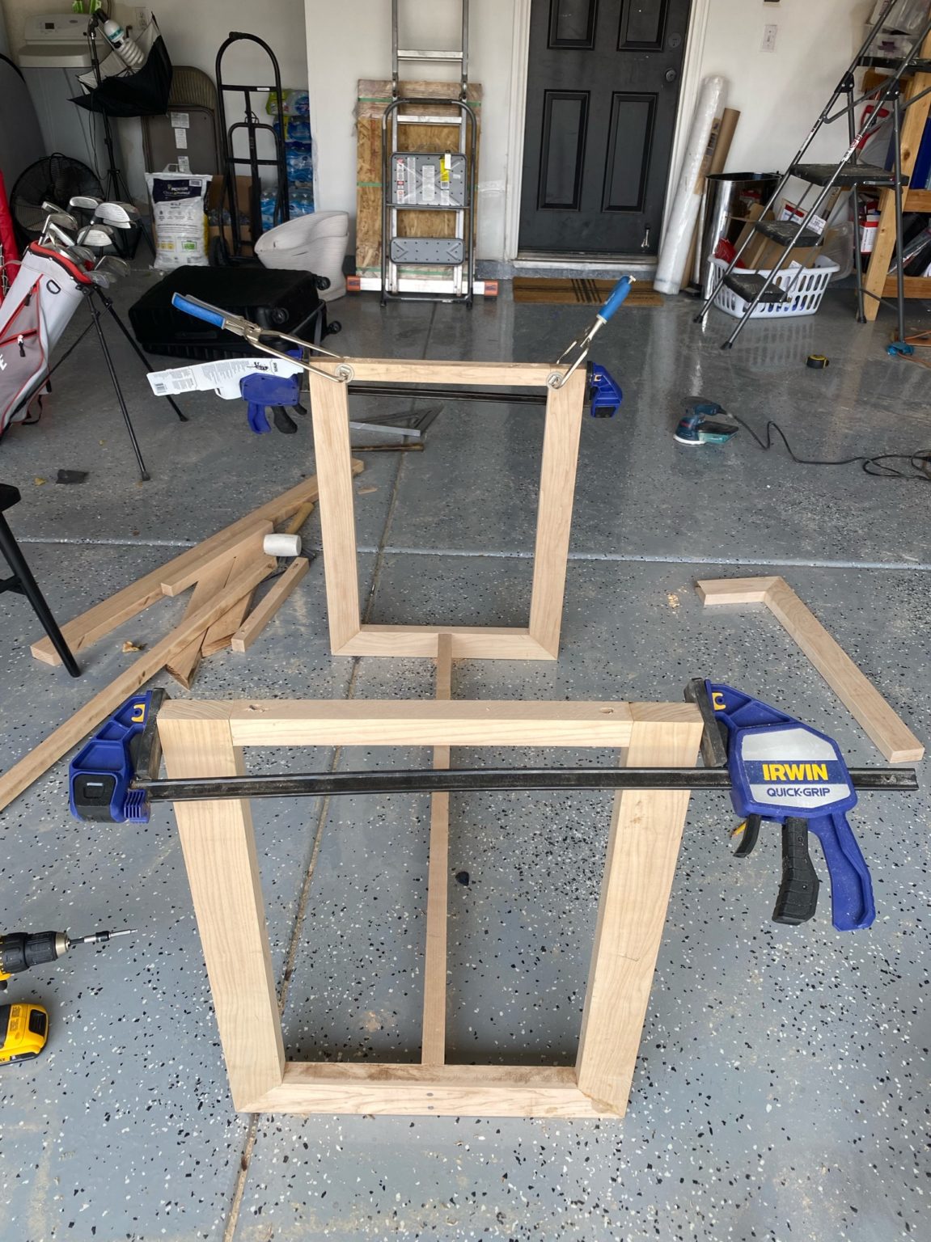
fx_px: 933
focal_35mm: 26
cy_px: 621
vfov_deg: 67.3
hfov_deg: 53.0
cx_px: 466
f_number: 1.8
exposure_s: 1/312
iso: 32
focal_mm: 4.25
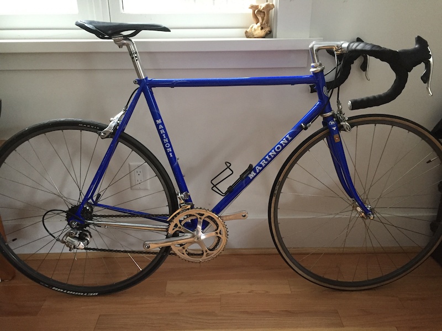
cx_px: 221
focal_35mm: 29
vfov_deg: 48.2
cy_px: 166
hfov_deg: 61.7
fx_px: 370
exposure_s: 1/15
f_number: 2.2
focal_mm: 4.15
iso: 250
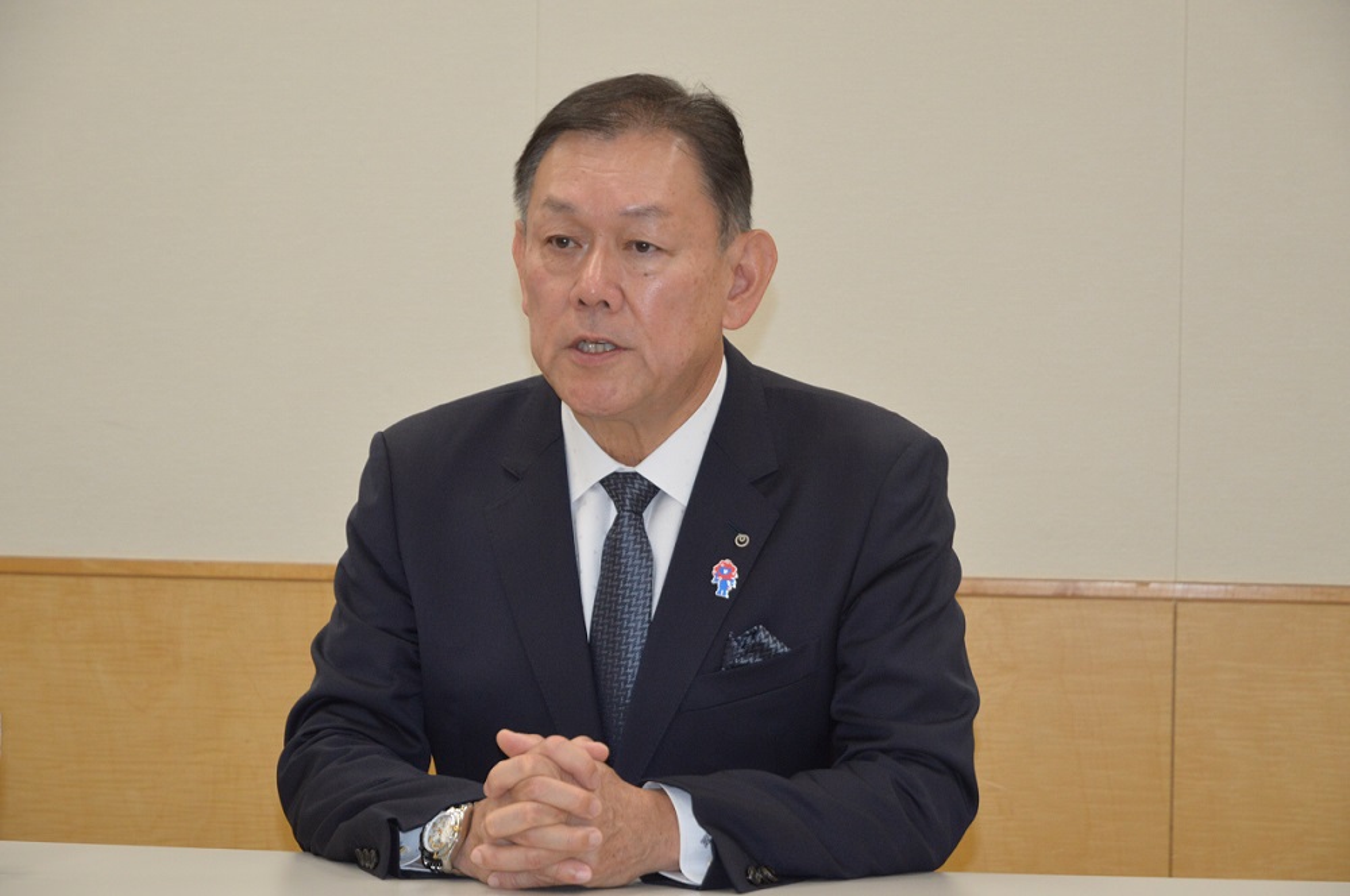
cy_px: 448
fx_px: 3820
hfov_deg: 20.0
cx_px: 675
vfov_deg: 13.4
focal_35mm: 102
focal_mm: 68
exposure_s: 1/60
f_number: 5.6
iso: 1000
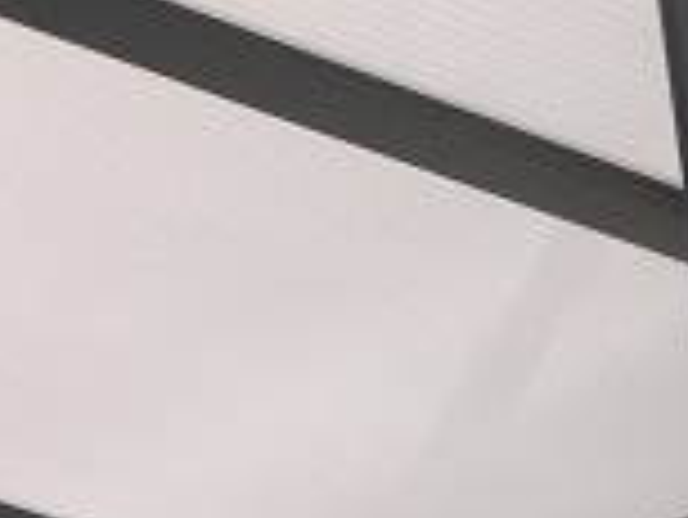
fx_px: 2466
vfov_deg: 11.9
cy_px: 446
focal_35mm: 124
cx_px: -560
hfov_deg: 14.0
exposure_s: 1/1721
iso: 32
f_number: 2.2
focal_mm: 4.15
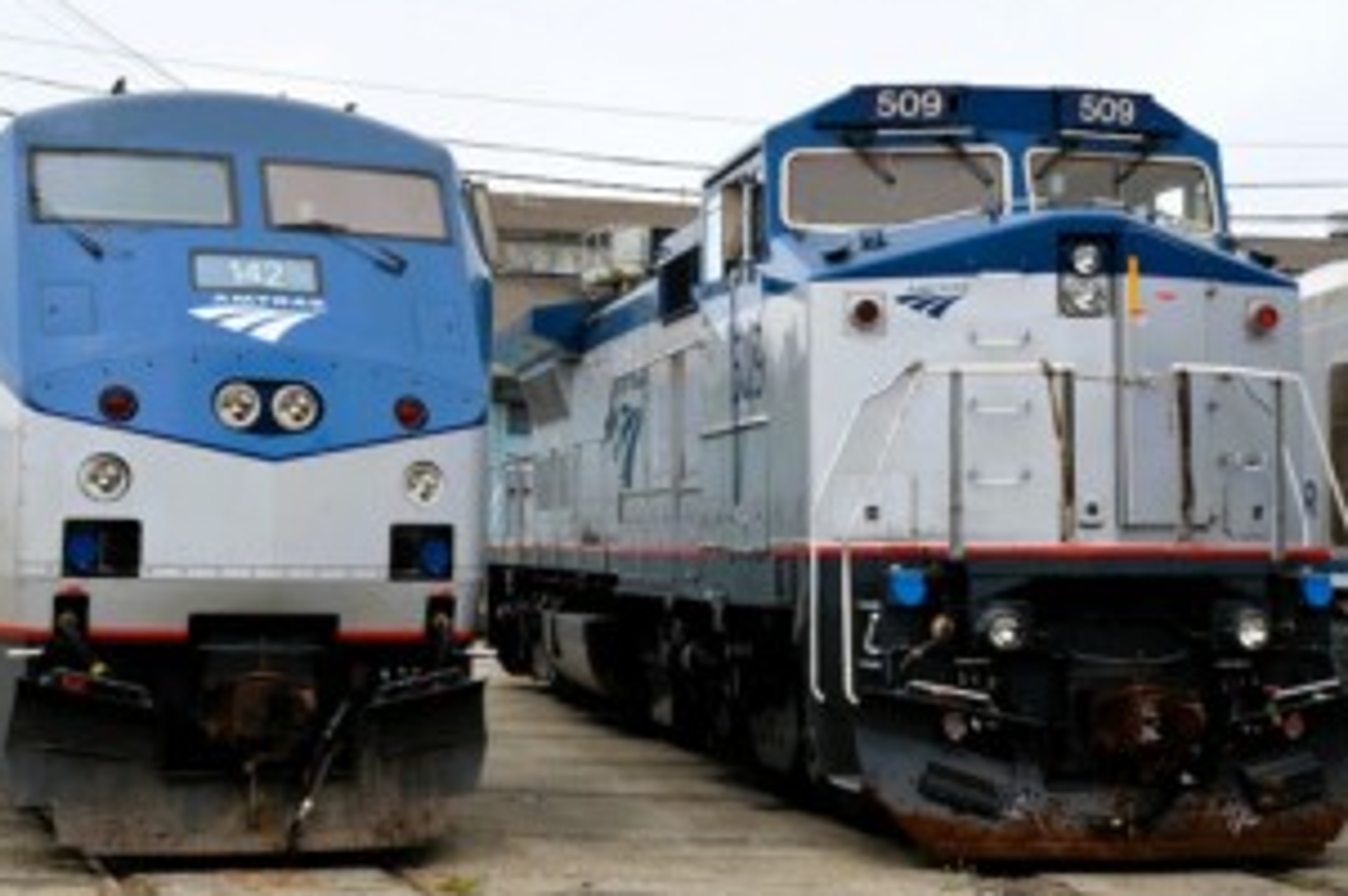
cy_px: 419
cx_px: 654
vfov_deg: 19.5
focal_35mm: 70
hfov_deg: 29.0
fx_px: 2606
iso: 125
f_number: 7.1
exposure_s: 1/200
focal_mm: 35
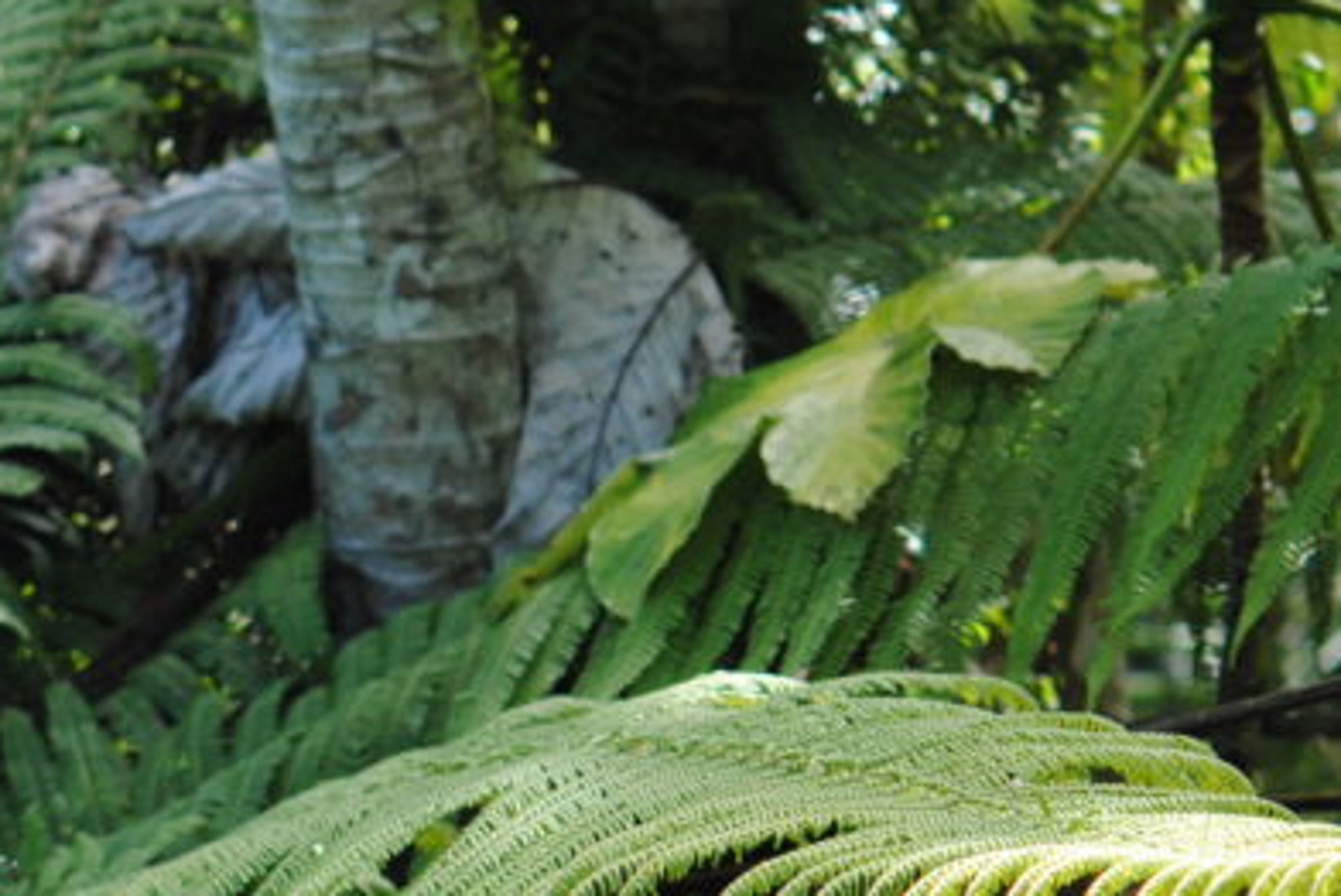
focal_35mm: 235
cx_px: -311
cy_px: 699
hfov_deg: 8.6
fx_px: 8760
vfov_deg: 5.9
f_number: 4.5
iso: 200
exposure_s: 1/320
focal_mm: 60
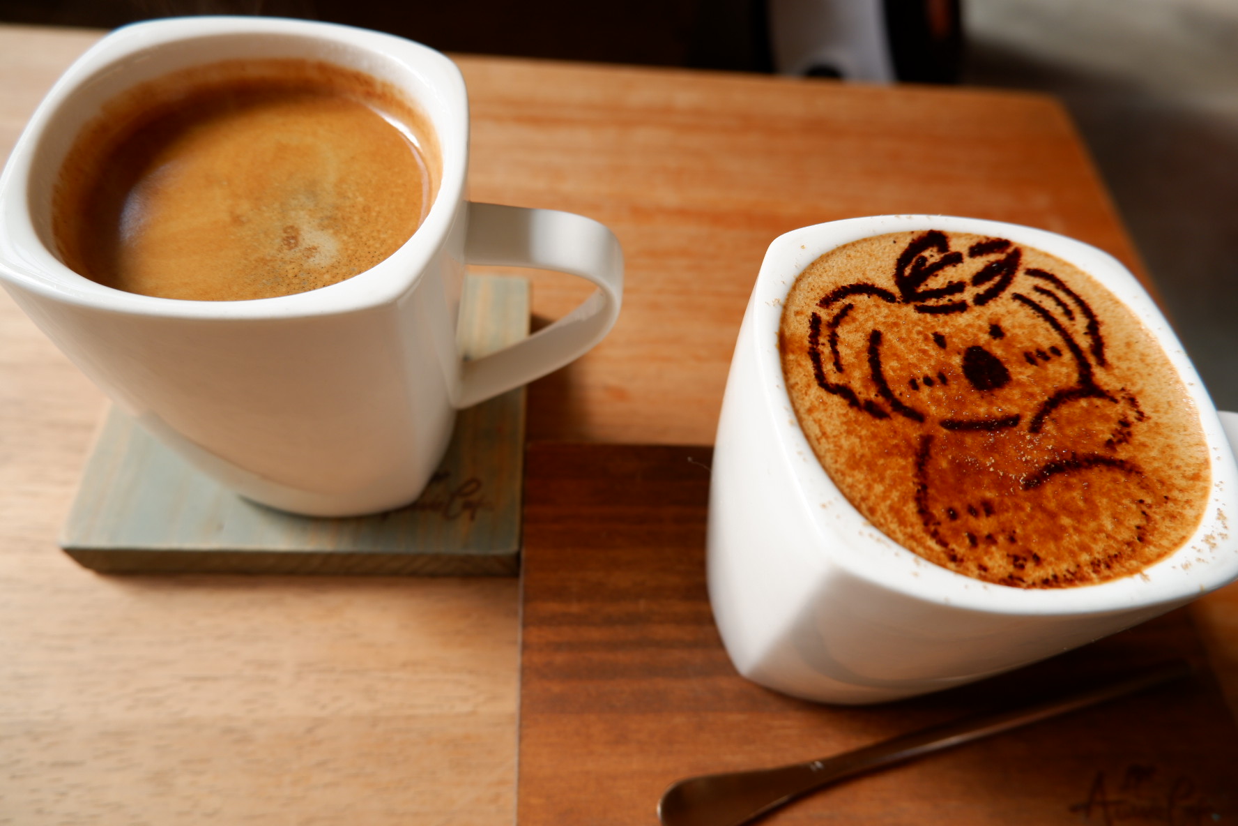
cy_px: 413
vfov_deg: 55.1
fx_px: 791
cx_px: 619
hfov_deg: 76.1
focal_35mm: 23
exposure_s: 1/240
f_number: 4
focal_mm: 15
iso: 200
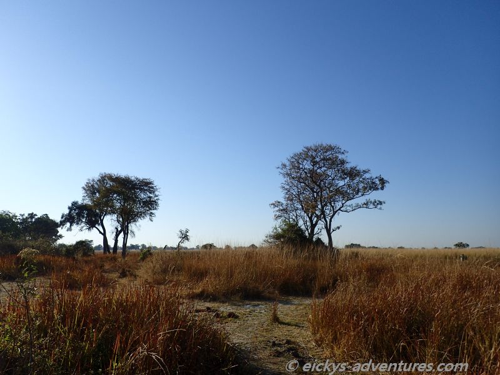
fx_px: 361
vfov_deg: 54.9
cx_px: 250
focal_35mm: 25
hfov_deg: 69.4
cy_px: 188
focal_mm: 4.5
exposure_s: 1/320
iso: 100
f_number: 8
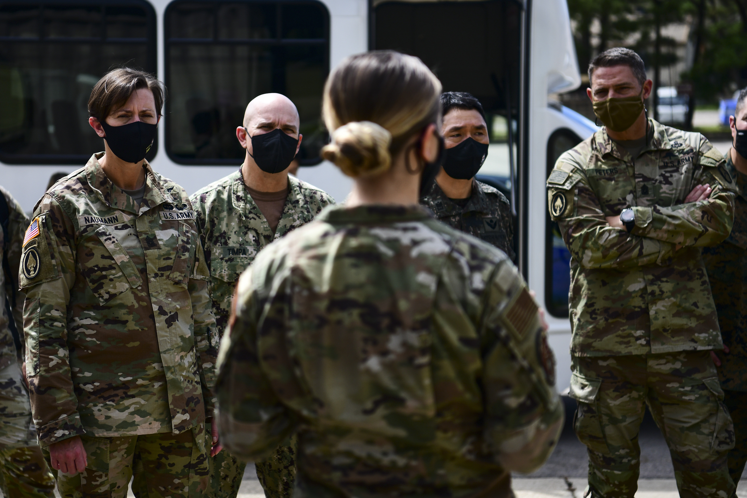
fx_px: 1452
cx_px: 374
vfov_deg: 19.5
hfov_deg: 28.8
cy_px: 249
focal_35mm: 70
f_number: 2.8
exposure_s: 1/3200
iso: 250
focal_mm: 70
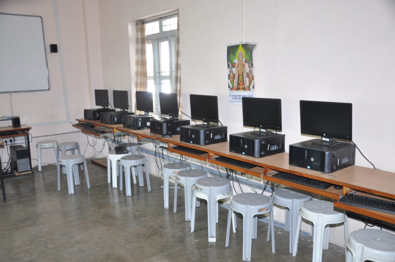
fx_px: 345
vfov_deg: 41.6
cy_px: 131
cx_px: 198
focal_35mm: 32
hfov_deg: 59.6
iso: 250
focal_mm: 21
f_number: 3.8
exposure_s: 1/5
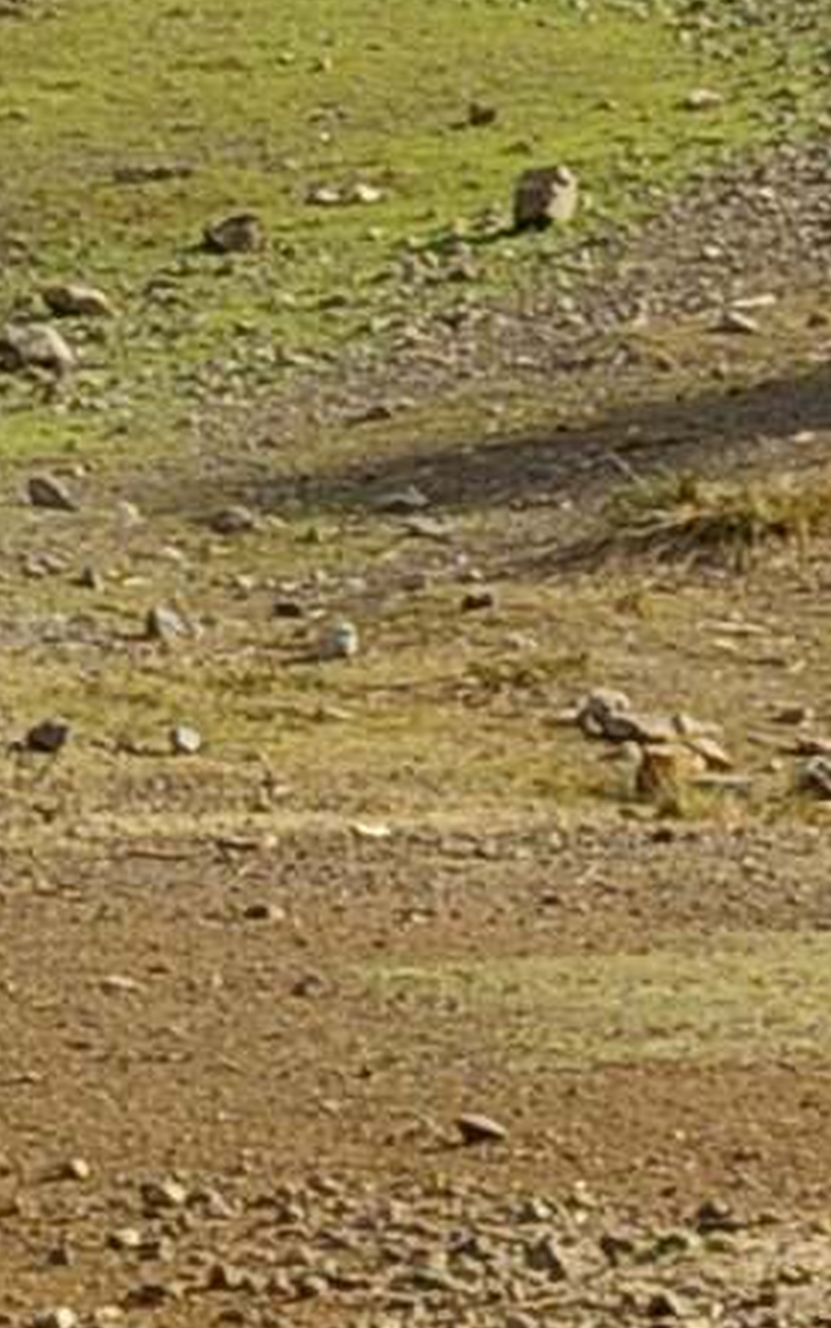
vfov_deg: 4.0
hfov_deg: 2.5
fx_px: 18649
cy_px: -1045
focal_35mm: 515
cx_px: -1731
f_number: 9.5
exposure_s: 1/250
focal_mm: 50
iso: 200
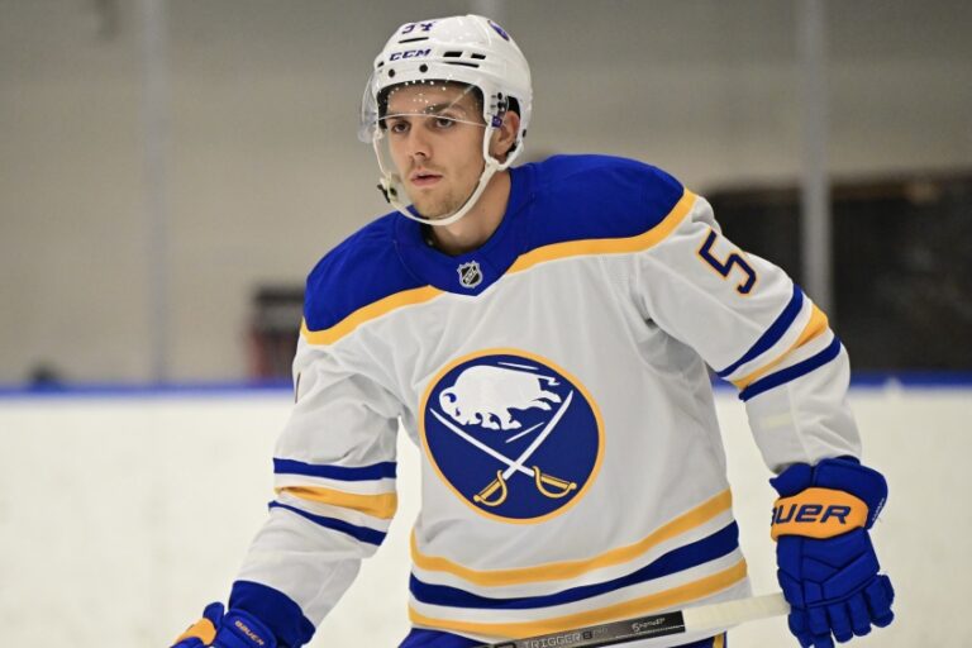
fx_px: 5400
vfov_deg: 6.9
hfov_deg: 10.3
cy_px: 324
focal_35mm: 200
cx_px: 486
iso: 5000
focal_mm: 200
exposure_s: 1/1600
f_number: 2.8
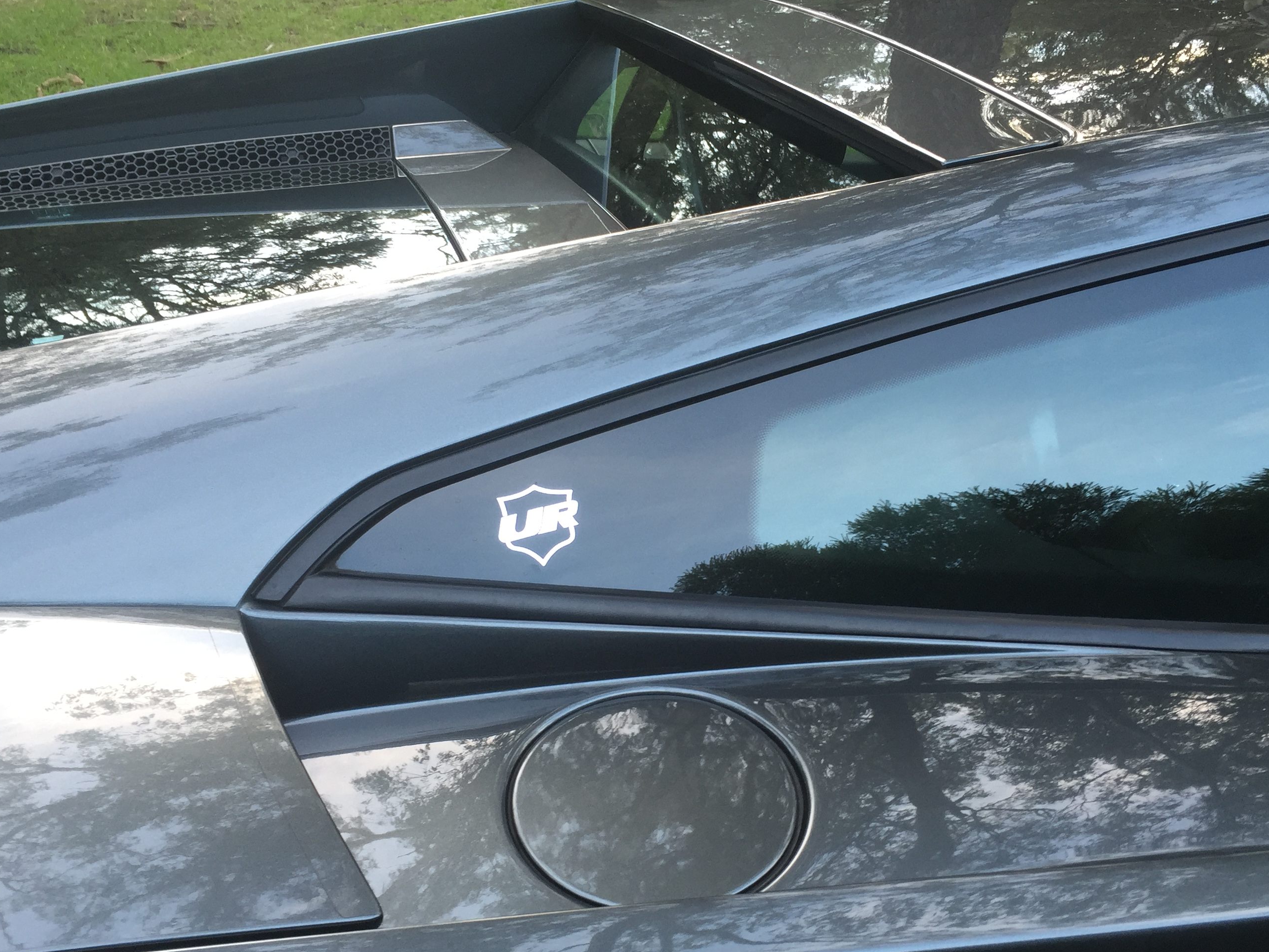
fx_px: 1357
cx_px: 661
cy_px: 539
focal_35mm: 37
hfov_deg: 50.1
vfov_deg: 38.6
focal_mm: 4.15
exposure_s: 1/33
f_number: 2.2
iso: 40
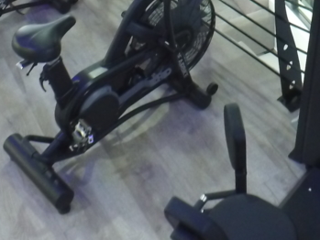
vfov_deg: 13.9
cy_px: -273
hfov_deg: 21.2
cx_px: 379
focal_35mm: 86
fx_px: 795
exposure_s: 1/12.5
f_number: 2.8
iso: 395
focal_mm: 3.61
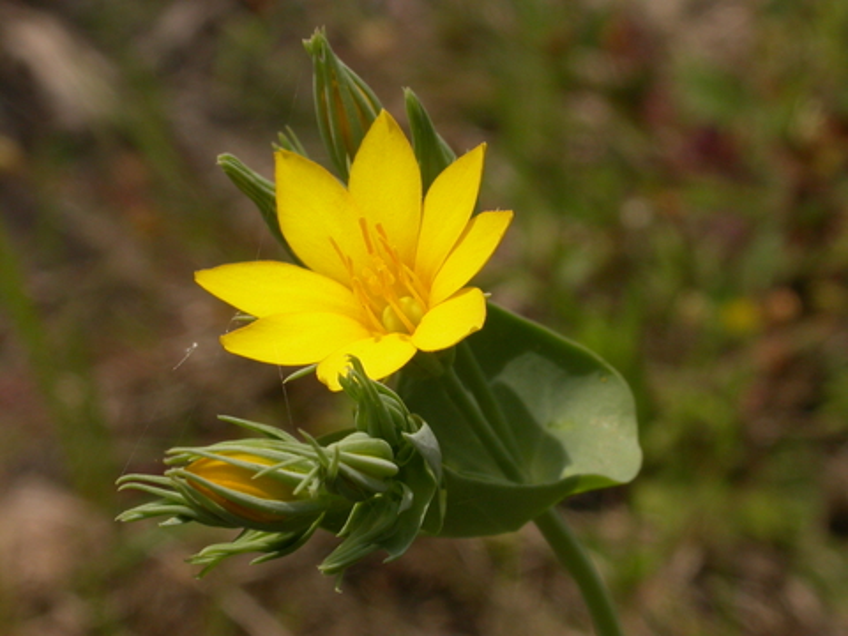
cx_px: 424
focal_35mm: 110
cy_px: 318
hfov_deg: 17.9
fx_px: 2695
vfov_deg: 13.5
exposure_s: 1/222
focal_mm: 22.9
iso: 100
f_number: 9.5
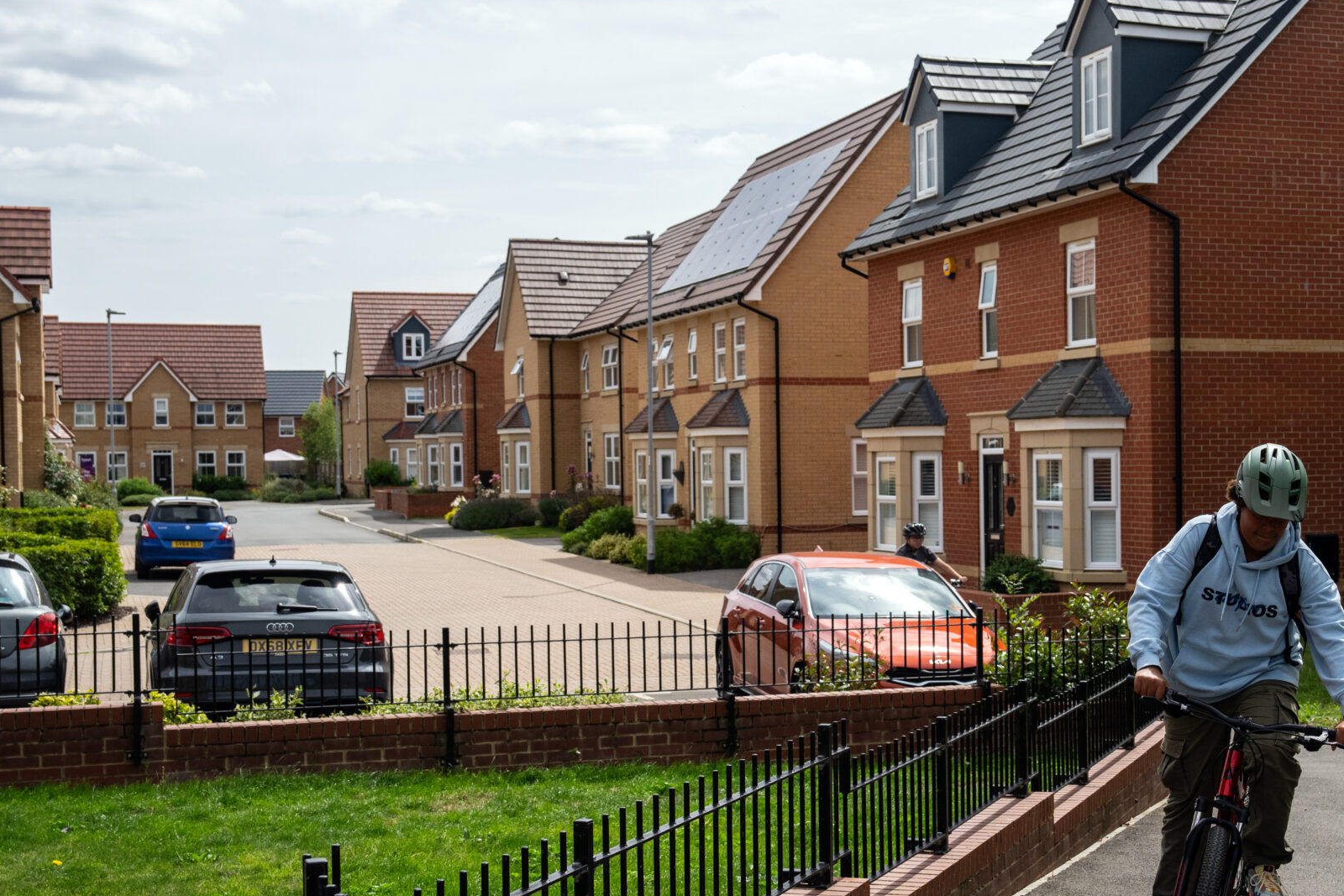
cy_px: 520
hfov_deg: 35.1
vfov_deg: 24.2
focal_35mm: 56
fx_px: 2091
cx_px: 952
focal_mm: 35
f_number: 5.6
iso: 640
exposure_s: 1/3200
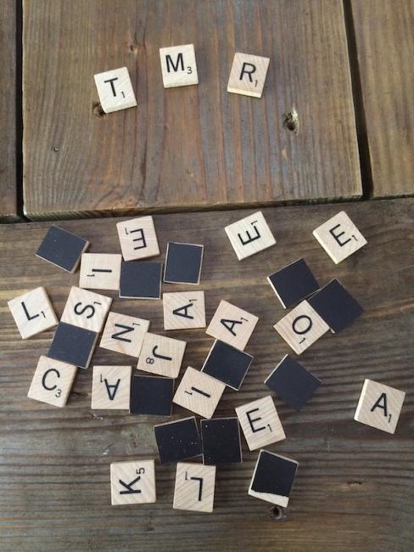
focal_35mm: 29
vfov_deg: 61.6
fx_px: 462
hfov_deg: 48.3
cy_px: 276
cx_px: 207
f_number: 2.2
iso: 320
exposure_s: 1/15
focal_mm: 4.15
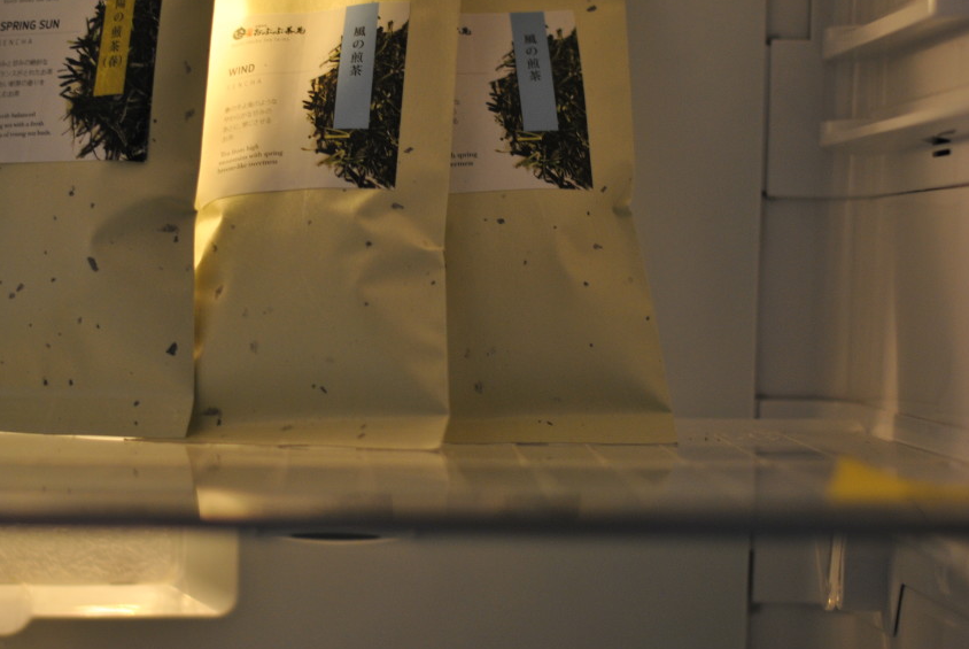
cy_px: 277
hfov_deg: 22.3
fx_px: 2452
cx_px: 383
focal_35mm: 91
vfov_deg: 15.1
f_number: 1.8
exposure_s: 1/80
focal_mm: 50
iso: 200
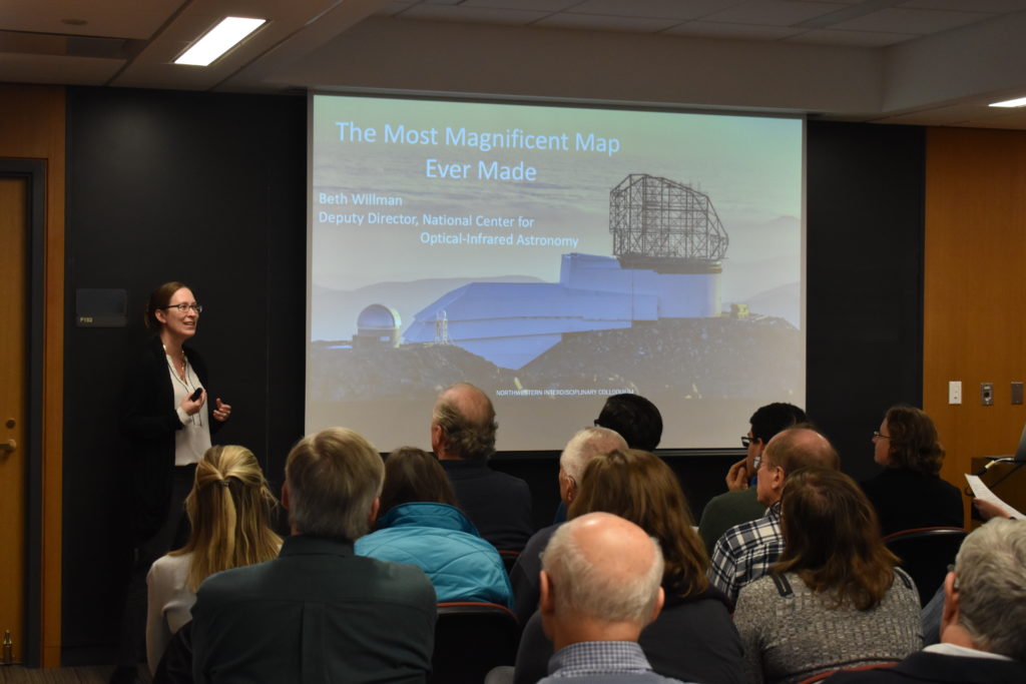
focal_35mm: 63
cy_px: 342
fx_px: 1796
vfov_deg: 21.6
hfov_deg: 31.9
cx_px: 513
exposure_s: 1/60
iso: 1800
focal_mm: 42
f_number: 5
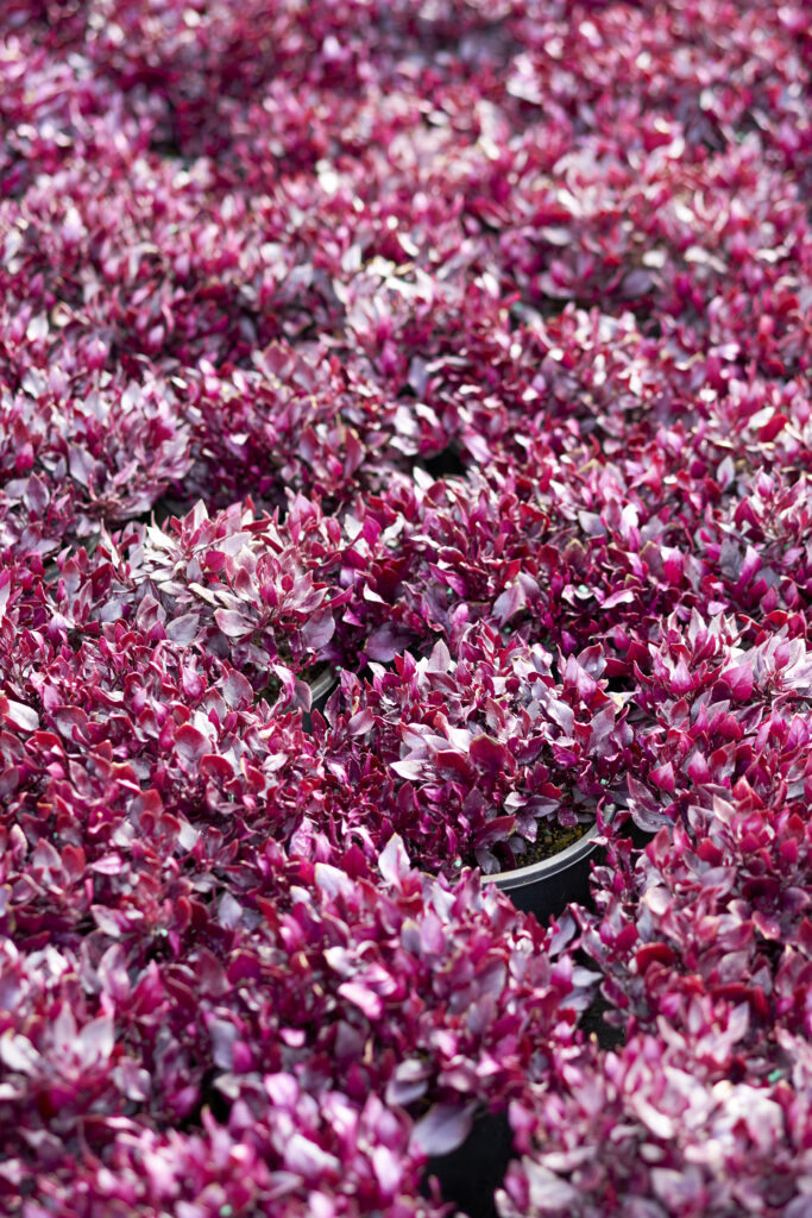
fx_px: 2773
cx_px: 406
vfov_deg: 24.8
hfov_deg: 16.7
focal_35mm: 82
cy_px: 609
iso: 100
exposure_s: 1/400
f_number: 2.2
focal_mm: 55
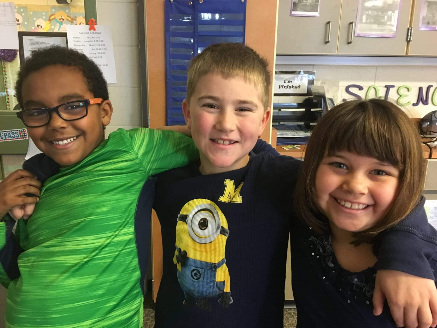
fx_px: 366
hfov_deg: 61.7
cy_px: 164
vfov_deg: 48.2
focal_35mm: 29
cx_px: 218
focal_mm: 4.15
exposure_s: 1/20
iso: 200
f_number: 2.2
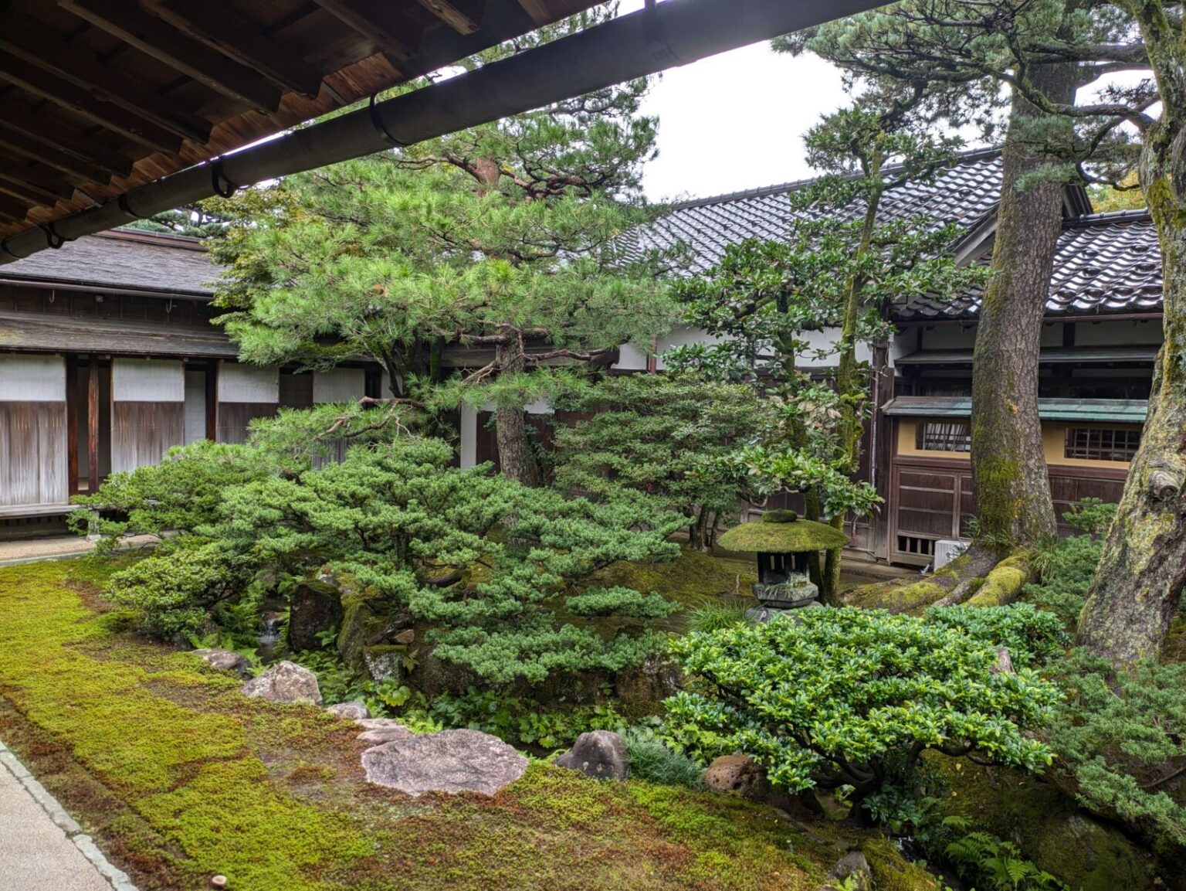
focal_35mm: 25
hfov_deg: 69.4
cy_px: 446
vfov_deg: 54.9
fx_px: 857
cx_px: 593
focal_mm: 5.43
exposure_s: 1/366
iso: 68
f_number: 1.89
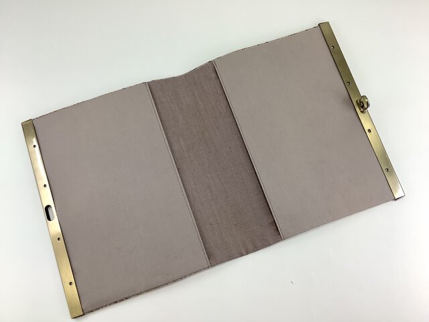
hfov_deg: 58.4
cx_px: 214
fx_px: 384
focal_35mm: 31
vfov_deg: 45.4
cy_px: 161
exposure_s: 1/100
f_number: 2.4
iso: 50
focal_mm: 3.3
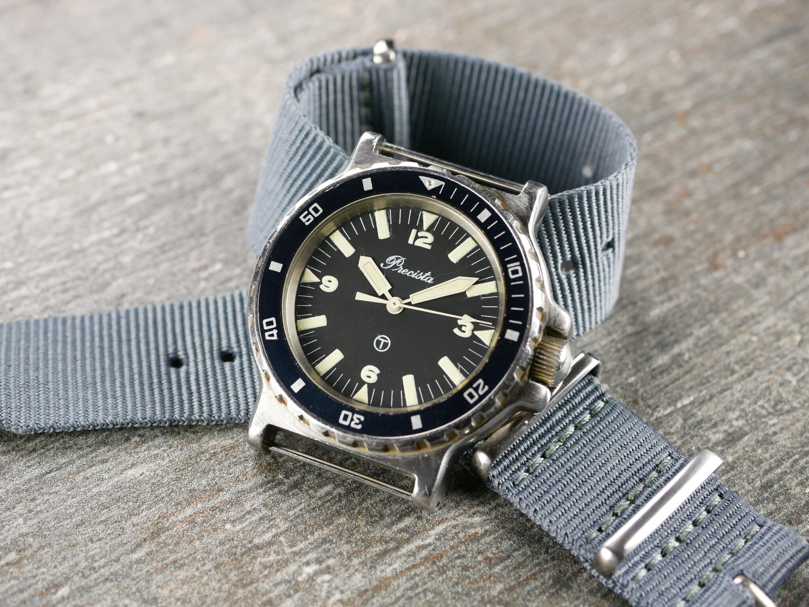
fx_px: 1403
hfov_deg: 32.2
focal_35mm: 60
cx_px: 404
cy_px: 304
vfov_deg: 24.4
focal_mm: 30
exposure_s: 1/100
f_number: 4.5
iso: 800
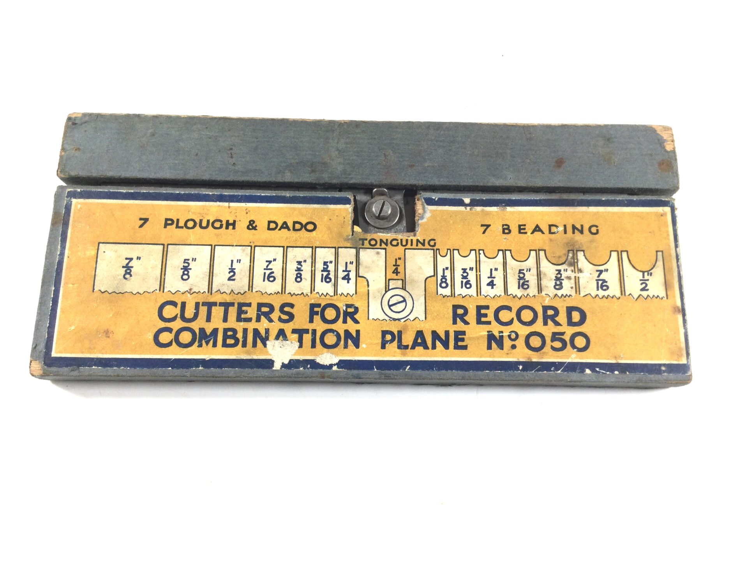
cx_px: 374
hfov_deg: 58.4
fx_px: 670
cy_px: 280
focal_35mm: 31
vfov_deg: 45.4
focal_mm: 3.3
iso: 32
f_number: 2.4
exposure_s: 1/50
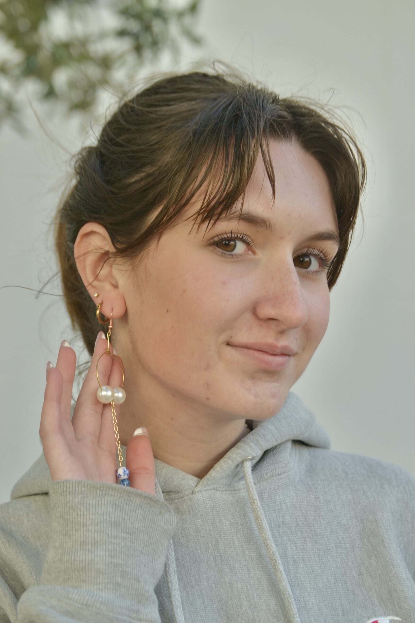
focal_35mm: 82
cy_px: 312
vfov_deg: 24.6
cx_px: 208
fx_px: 1426
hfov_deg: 16.6
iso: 125
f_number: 5.6
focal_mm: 55
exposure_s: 1/125
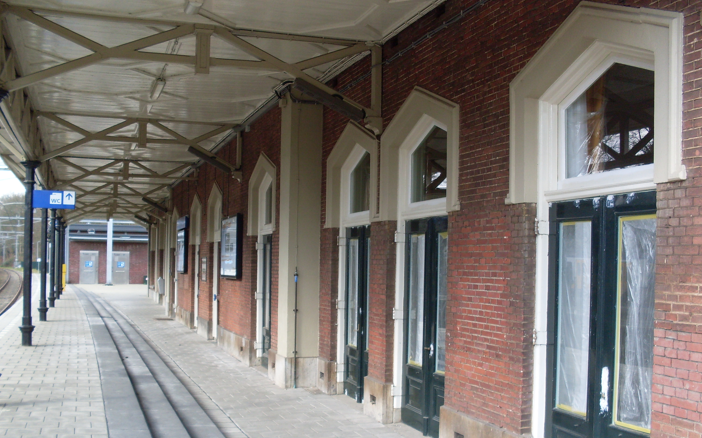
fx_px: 784
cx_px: 349
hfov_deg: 48.2
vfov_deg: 31.2
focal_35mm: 41
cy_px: 257
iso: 80
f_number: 2.8
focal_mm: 6.3
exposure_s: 1/180
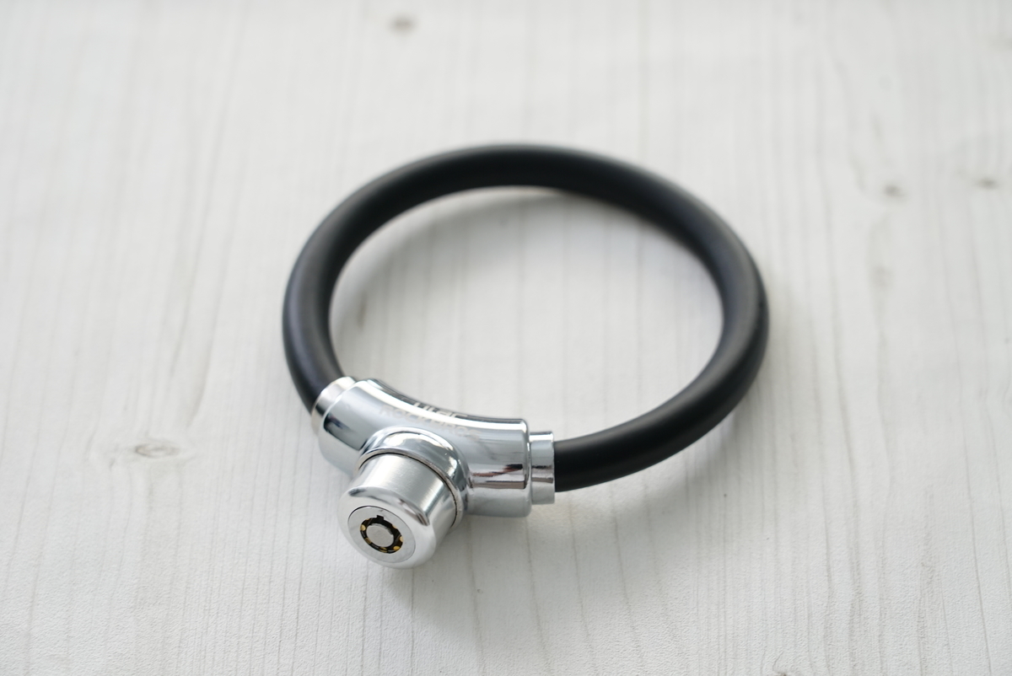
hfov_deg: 19.4
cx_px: 506
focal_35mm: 105
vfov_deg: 13.1
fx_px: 2954
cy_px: 338
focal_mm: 105
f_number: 5.6
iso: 500
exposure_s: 1/50
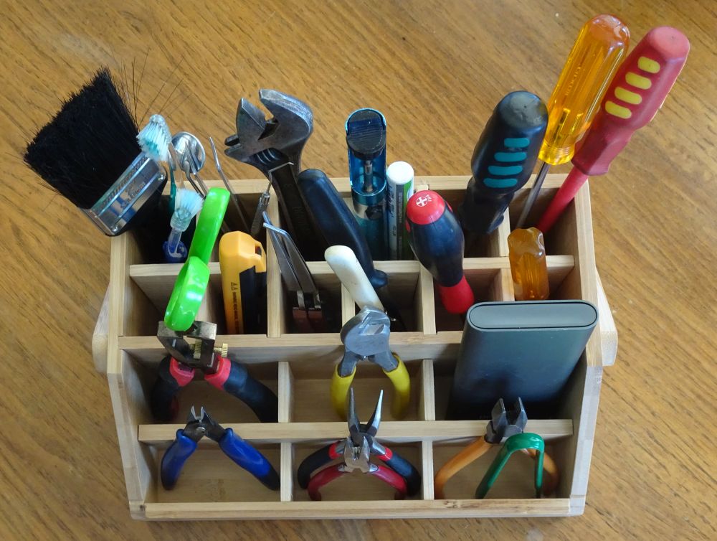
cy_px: 270
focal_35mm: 40
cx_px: 358
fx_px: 830
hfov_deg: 46.7
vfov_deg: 36.1
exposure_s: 1/40
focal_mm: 6.8
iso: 320
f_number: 4
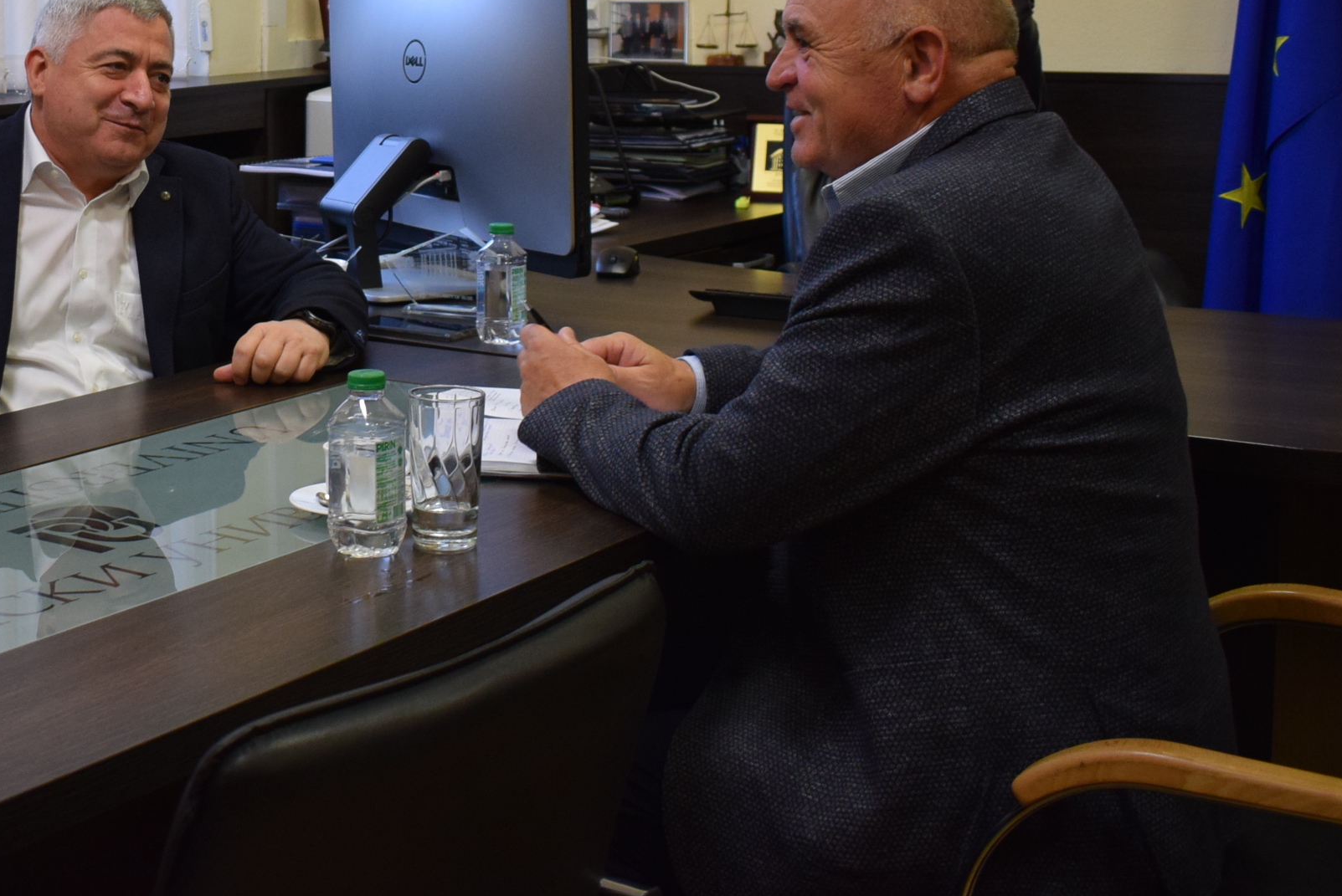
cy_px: 107
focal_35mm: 56
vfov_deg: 23.6
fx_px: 2089
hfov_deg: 33.9
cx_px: 162
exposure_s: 1/60
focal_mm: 20
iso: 900
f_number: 3.8
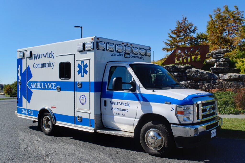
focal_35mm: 36
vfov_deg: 36.9
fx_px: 245
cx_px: 122
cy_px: 82
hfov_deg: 53.1
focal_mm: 24
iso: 200
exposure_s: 1/400
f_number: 10
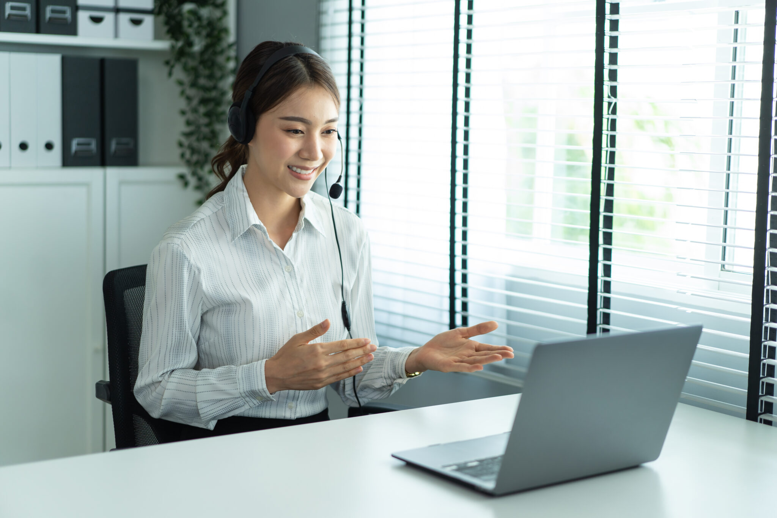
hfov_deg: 36.2
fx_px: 1187
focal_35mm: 55
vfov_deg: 24.6
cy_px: 259
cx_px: 388
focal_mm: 55
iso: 320
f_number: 2
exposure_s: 1/250
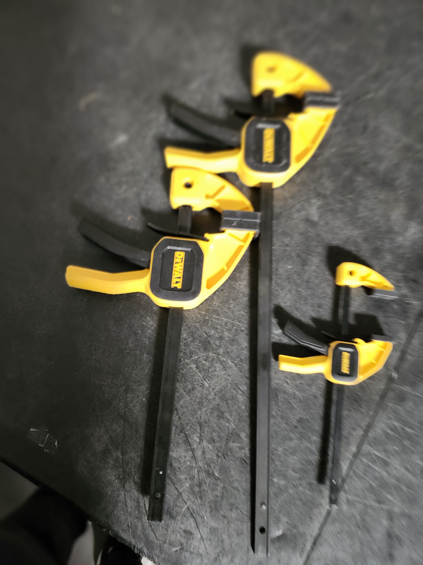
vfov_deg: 73.9
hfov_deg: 58.9
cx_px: 212
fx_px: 375
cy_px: 282
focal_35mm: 23
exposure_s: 1/60
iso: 640
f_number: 1.8
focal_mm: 5.54
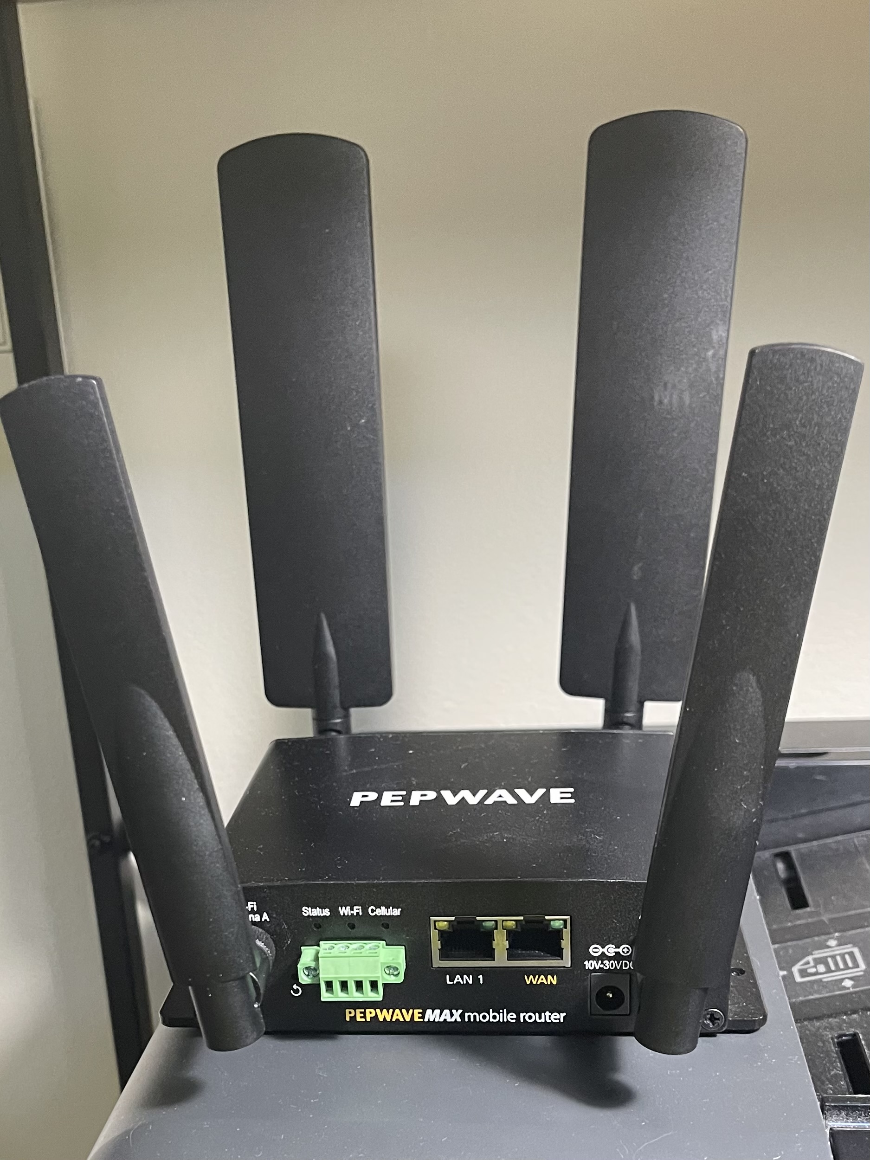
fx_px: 871
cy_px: 580
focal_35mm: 26
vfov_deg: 67.3
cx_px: 435
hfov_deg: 53.1
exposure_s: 1/60
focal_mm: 5.1
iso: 320
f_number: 1.6
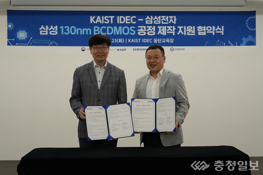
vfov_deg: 27.0
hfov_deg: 39.6
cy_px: 88
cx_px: 132
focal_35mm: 50
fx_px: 365
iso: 6400
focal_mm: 50
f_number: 4
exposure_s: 1/2000
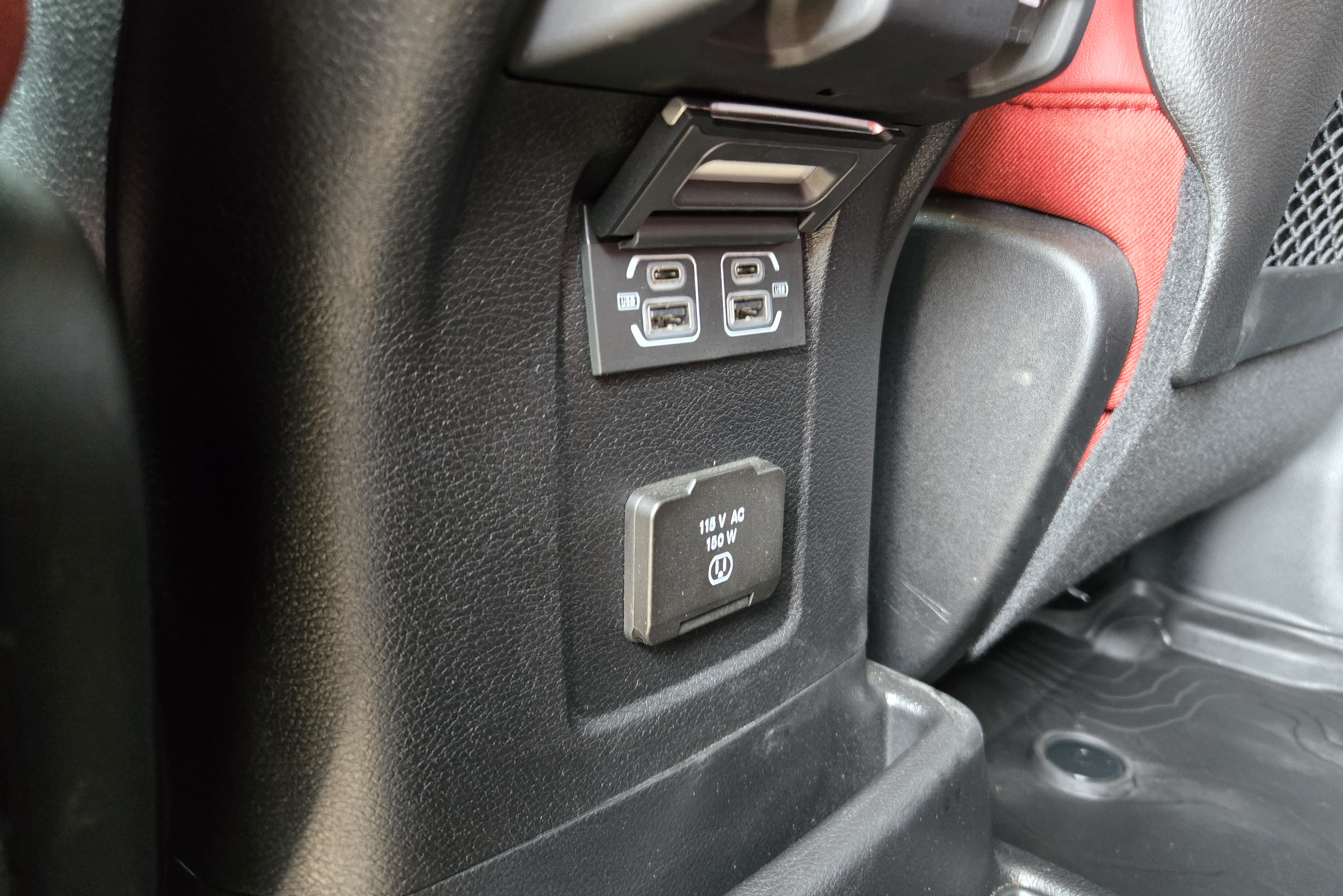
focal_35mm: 24
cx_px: 673
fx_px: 895
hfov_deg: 73.7
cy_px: 481
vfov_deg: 53.1
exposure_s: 1/60
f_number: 1.8
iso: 1600
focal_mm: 5.4
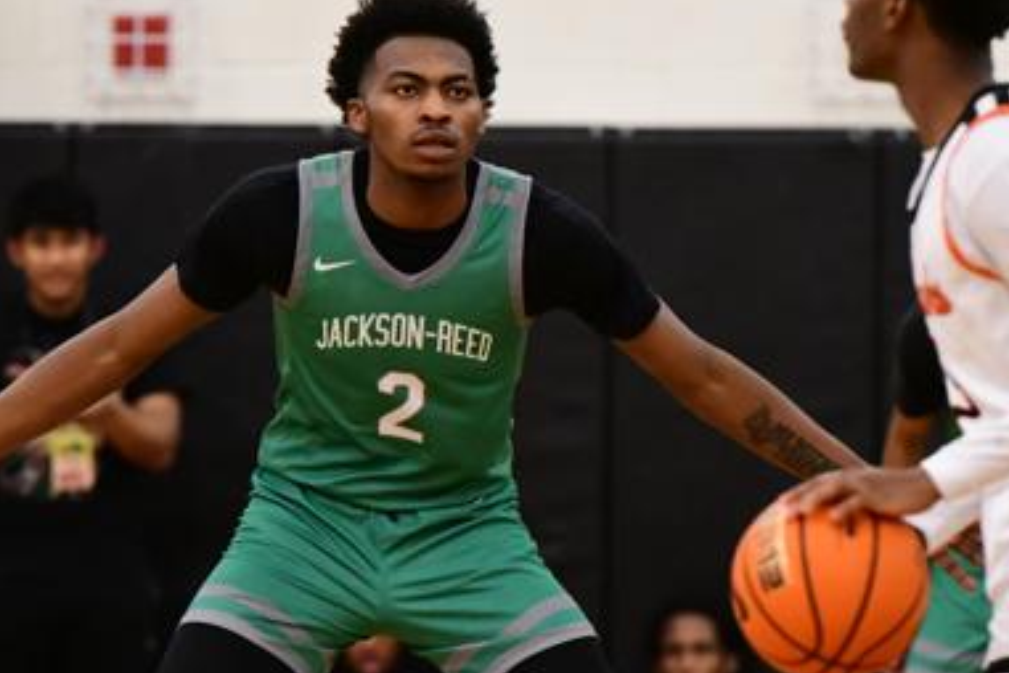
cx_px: 577
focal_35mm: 472
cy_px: 419
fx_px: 13228
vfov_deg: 2.9
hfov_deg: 4.4
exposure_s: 1/640
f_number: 3.2
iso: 10000
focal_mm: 200
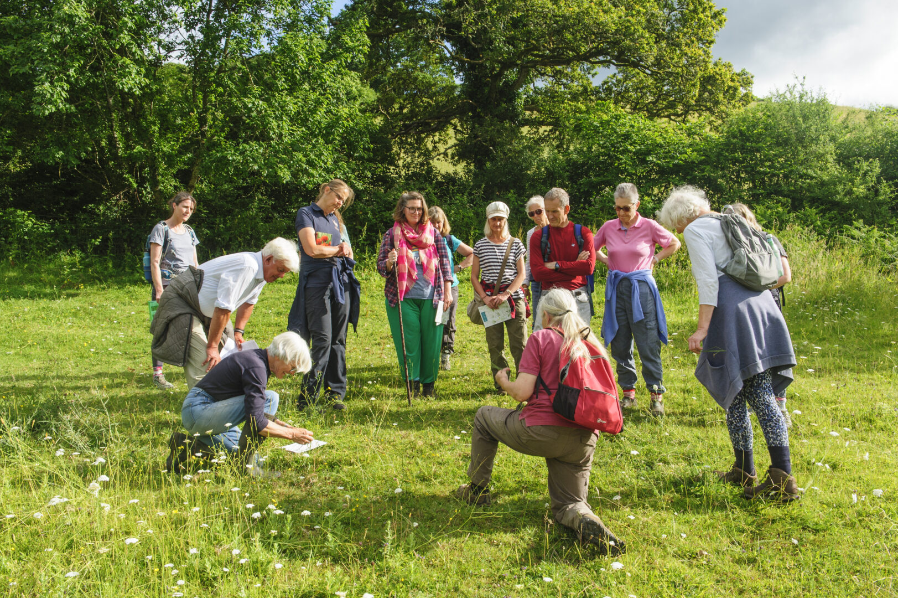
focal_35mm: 32
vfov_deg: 41.1
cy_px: 299
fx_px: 798
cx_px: 449
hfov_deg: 58.7
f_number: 11
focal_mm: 32
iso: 360
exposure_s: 1/60
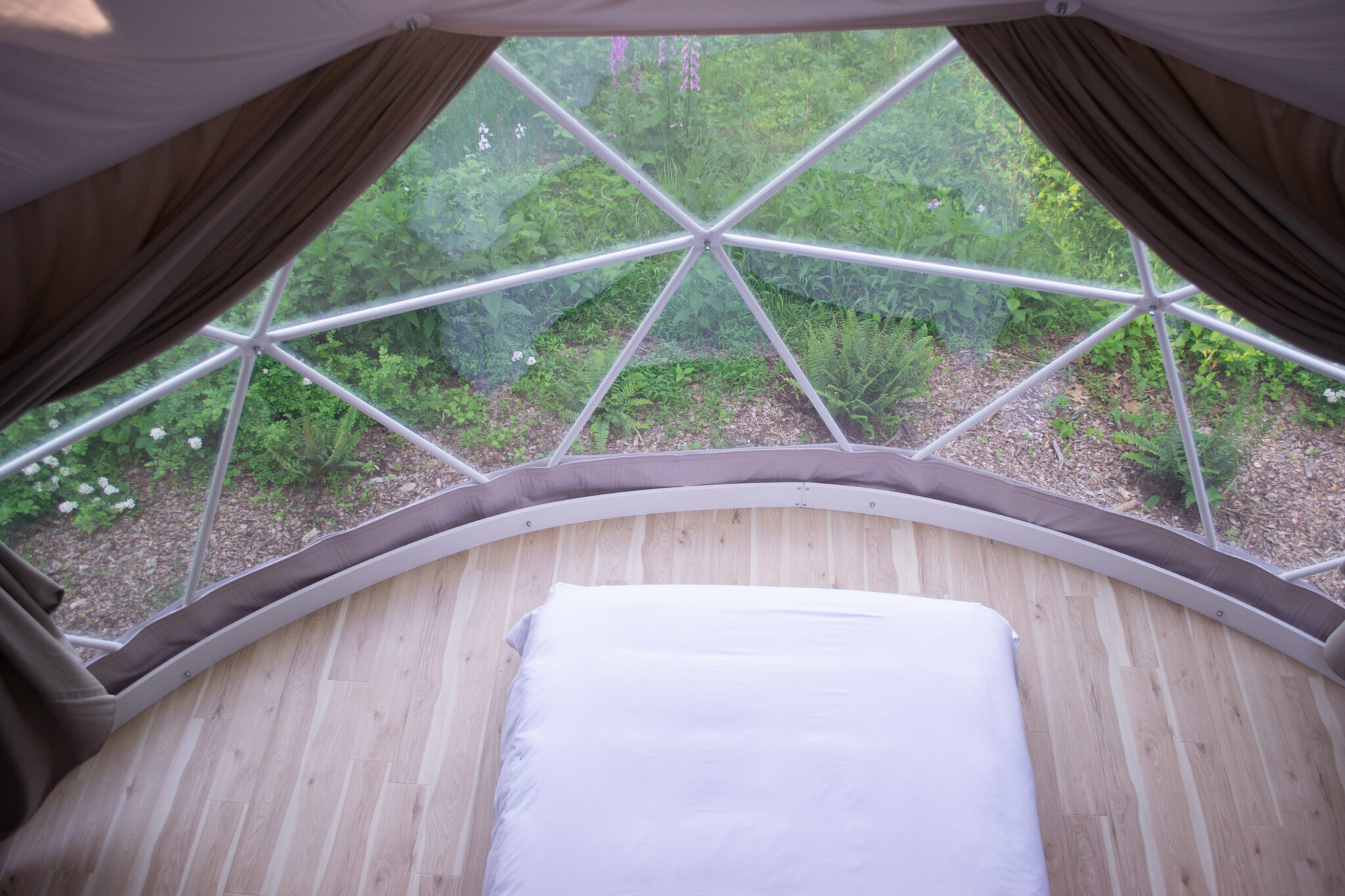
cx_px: 672
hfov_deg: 67.4
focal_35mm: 27
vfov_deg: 47.9
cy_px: 448
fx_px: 1009
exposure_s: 1/100
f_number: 5
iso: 400
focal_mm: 18
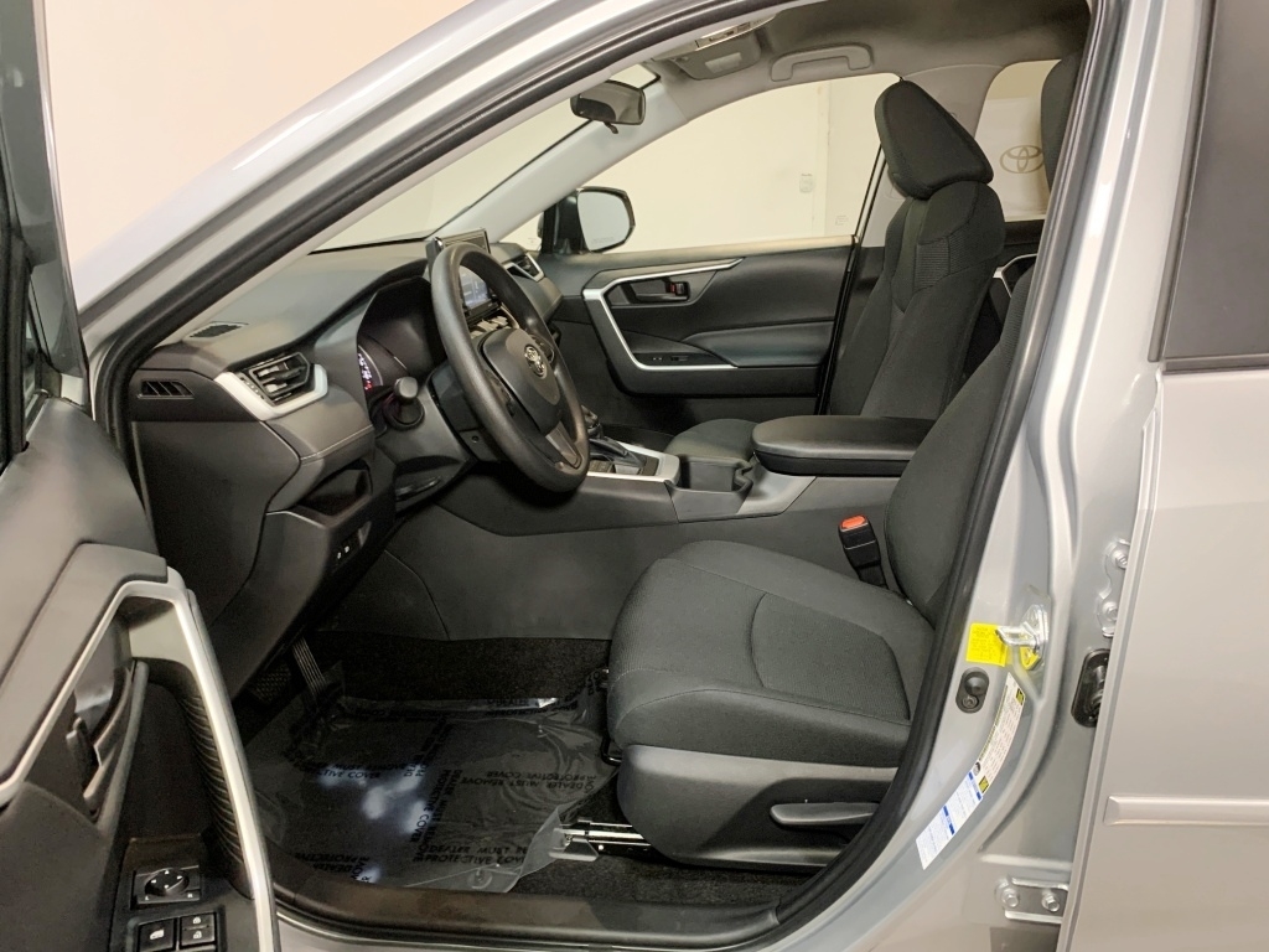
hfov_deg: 67.3
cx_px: 634
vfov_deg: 53.1
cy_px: 476
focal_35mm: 26
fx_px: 953
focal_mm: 4.25
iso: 320
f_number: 1.8
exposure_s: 1/40
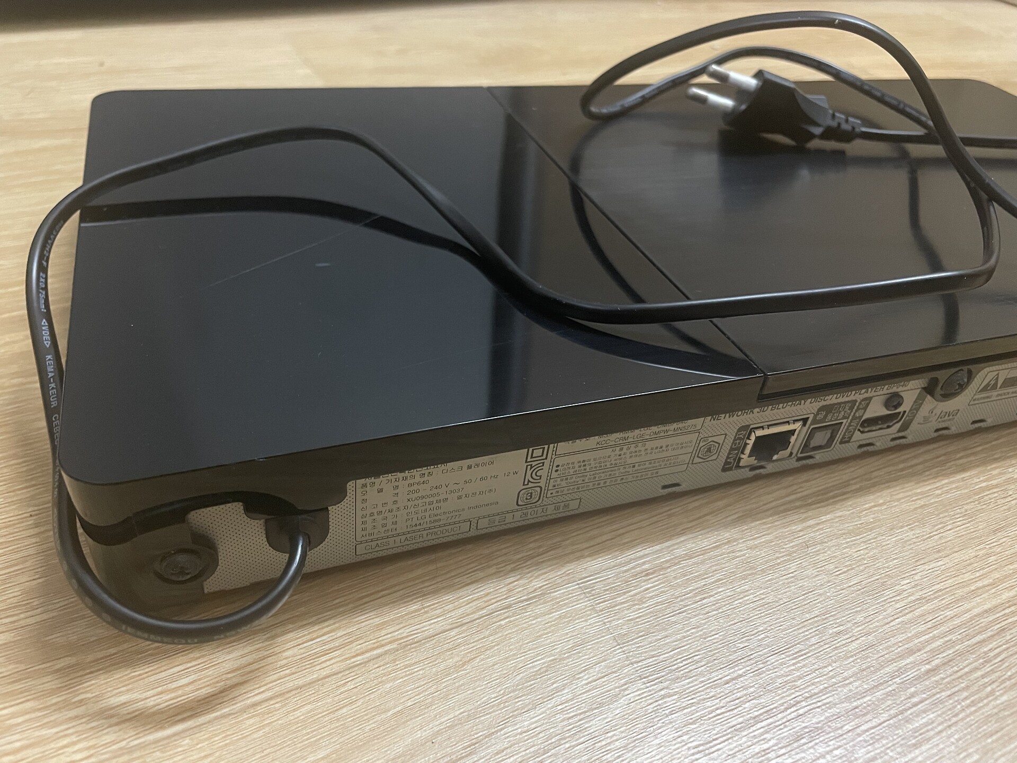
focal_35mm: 26
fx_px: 764
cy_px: 382
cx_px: 508
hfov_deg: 67.3
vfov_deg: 53.1
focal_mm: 4.2
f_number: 1.6
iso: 500
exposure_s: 1/40
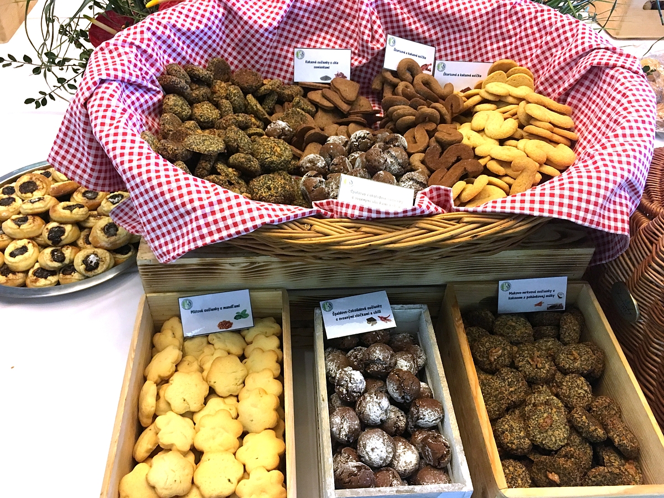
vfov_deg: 48.2
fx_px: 556
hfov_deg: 61.7
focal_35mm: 29
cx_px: 332
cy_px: 249
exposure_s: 1/33
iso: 160
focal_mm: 4.15
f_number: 2.2
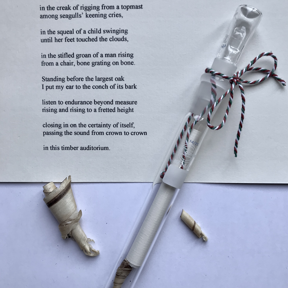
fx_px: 320
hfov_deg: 48.4
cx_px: 147
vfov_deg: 48.3
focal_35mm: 34
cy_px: 162
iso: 25
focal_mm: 3.99
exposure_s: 1/100
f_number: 1.8
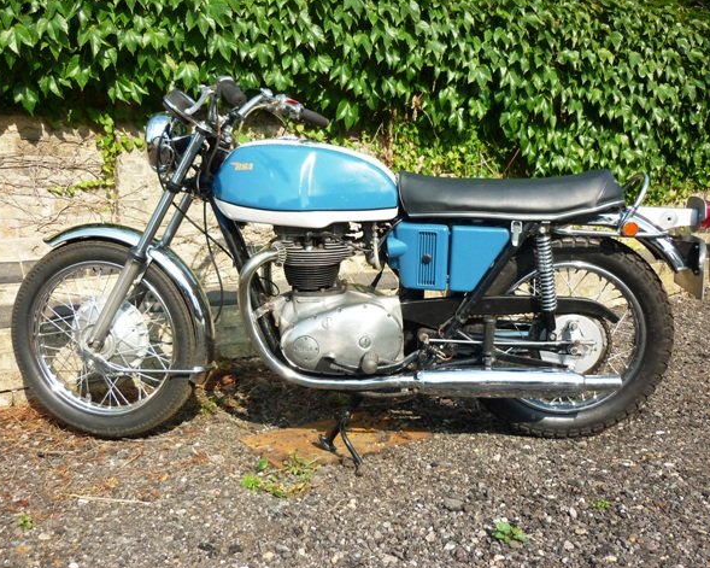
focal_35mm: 35
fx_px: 735
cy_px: 283
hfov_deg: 51.5
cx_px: 356
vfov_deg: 42.2
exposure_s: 1/640
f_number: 2.8
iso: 80
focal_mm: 5.5
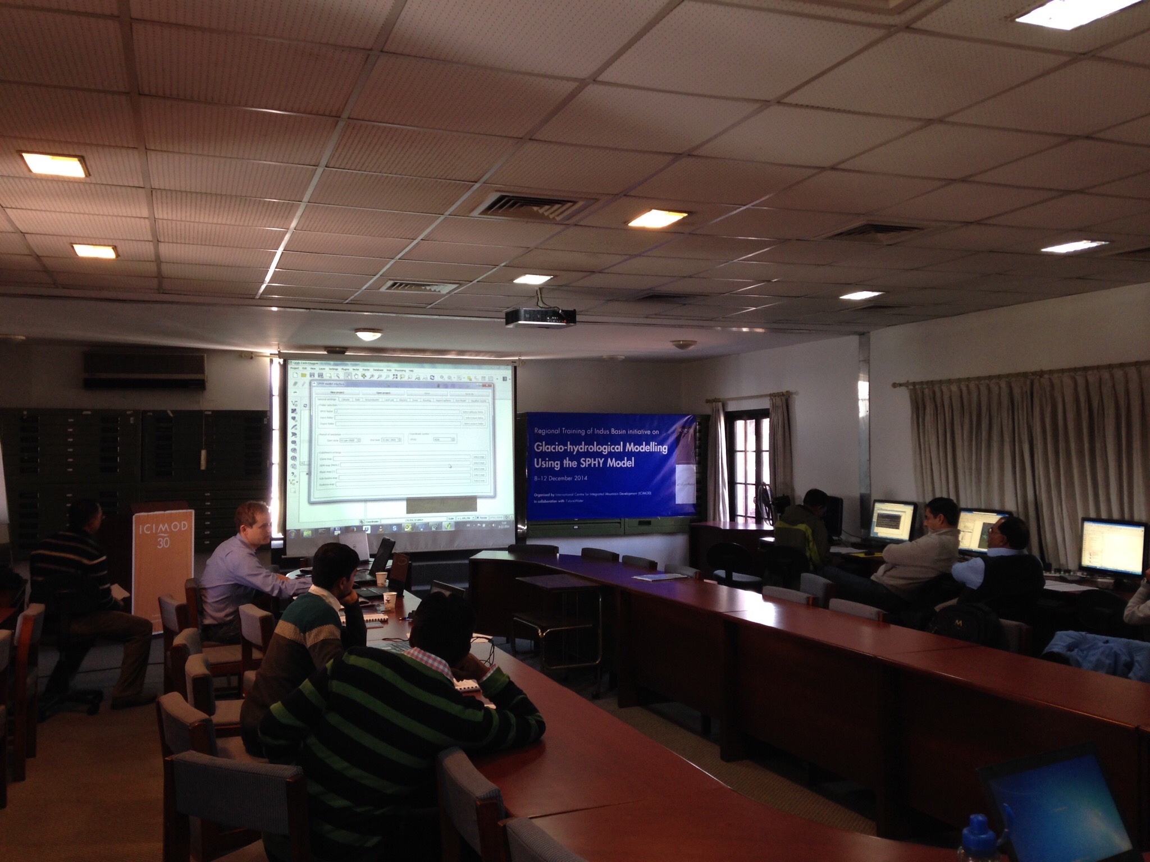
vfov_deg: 42.9
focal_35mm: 33
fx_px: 1096
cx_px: 575
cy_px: 431
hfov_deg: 55.4
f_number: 2.4
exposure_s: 1/20
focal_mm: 4.12
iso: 80
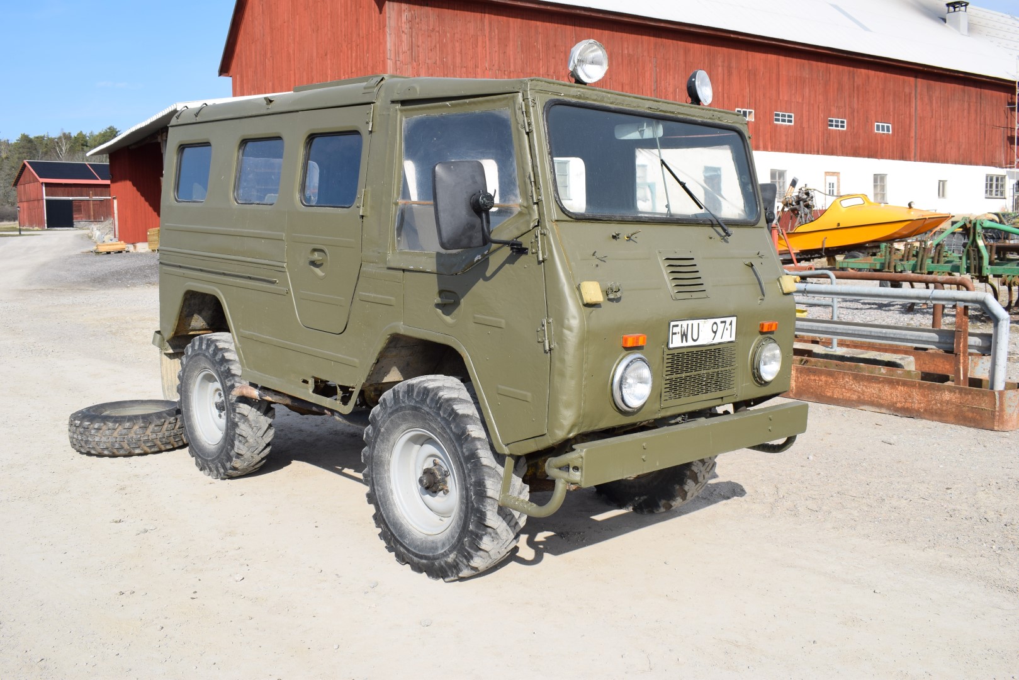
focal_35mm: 32
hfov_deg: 59.5
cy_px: 340
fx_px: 892
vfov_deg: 41.7
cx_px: 510
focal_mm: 21
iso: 200
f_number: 10
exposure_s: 1/400
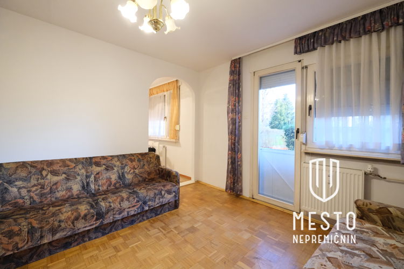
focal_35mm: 15
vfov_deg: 77.3
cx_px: 202
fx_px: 168
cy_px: 134
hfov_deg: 100.4
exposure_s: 1/100
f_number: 4
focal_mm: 10
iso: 5000
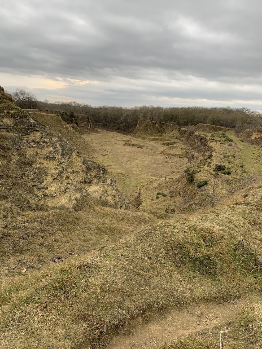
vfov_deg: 67.3
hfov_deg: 53.1
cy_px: 174
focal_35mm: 26
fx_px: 262
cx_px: 131
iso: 25
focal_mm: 4.25
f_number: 1.8
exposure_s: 1/122
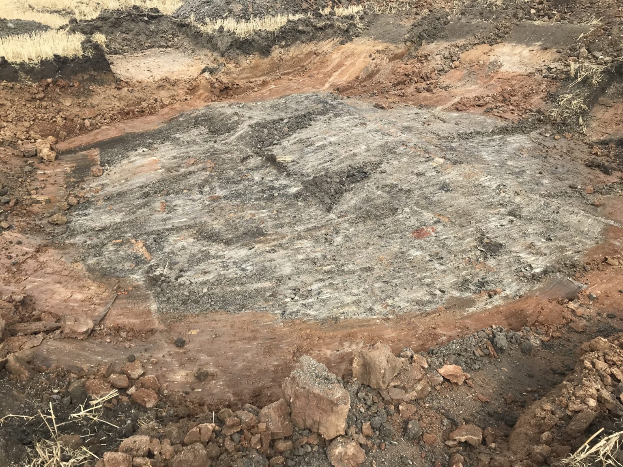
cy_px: 234
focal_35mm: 28
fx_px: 504
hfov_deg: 63.4
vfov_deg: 49.7
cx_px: 312
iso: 20
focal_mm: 3.99
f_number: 1.8
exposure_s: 1/1259
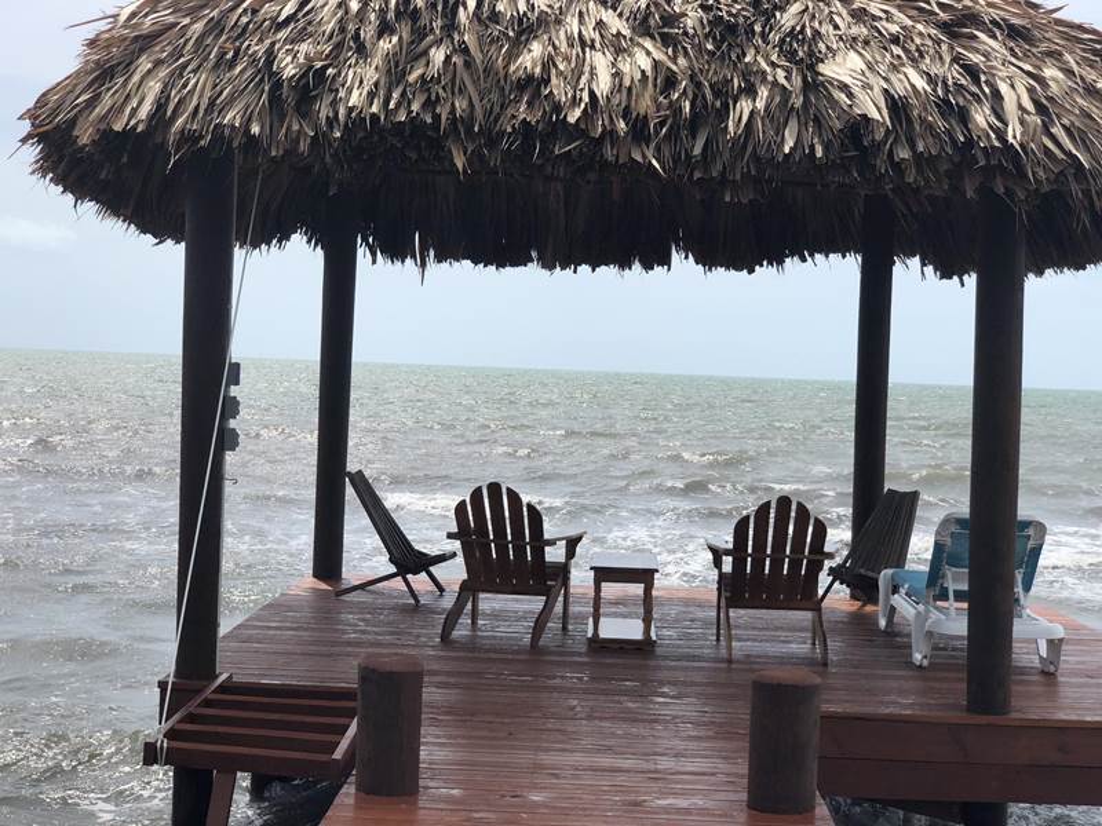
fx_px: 1655
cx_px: 551
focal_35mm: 52
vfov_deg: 28.0
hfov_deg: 36.8
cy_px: 413
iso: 16
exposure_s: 1/1919
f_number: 2.4
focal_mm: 6
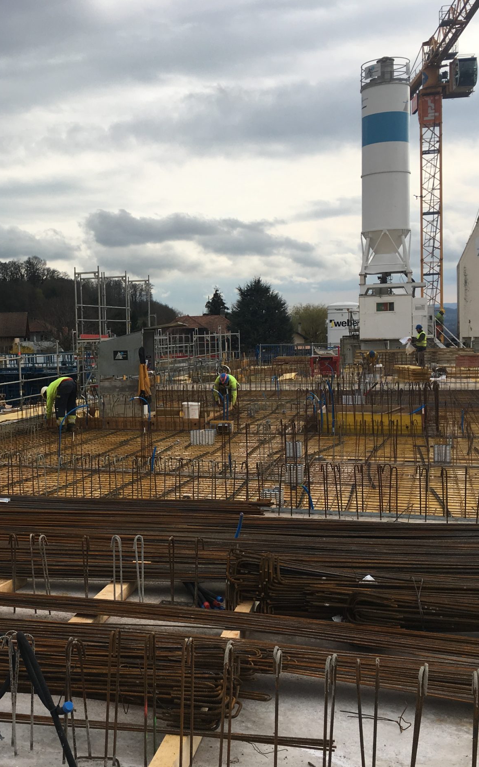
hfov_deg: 29.5
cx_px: 68
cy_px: 385
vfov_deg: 47.2
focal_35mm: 42
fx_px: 877
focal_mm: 4.15
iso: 25
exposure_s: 1/1672
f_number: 2.2
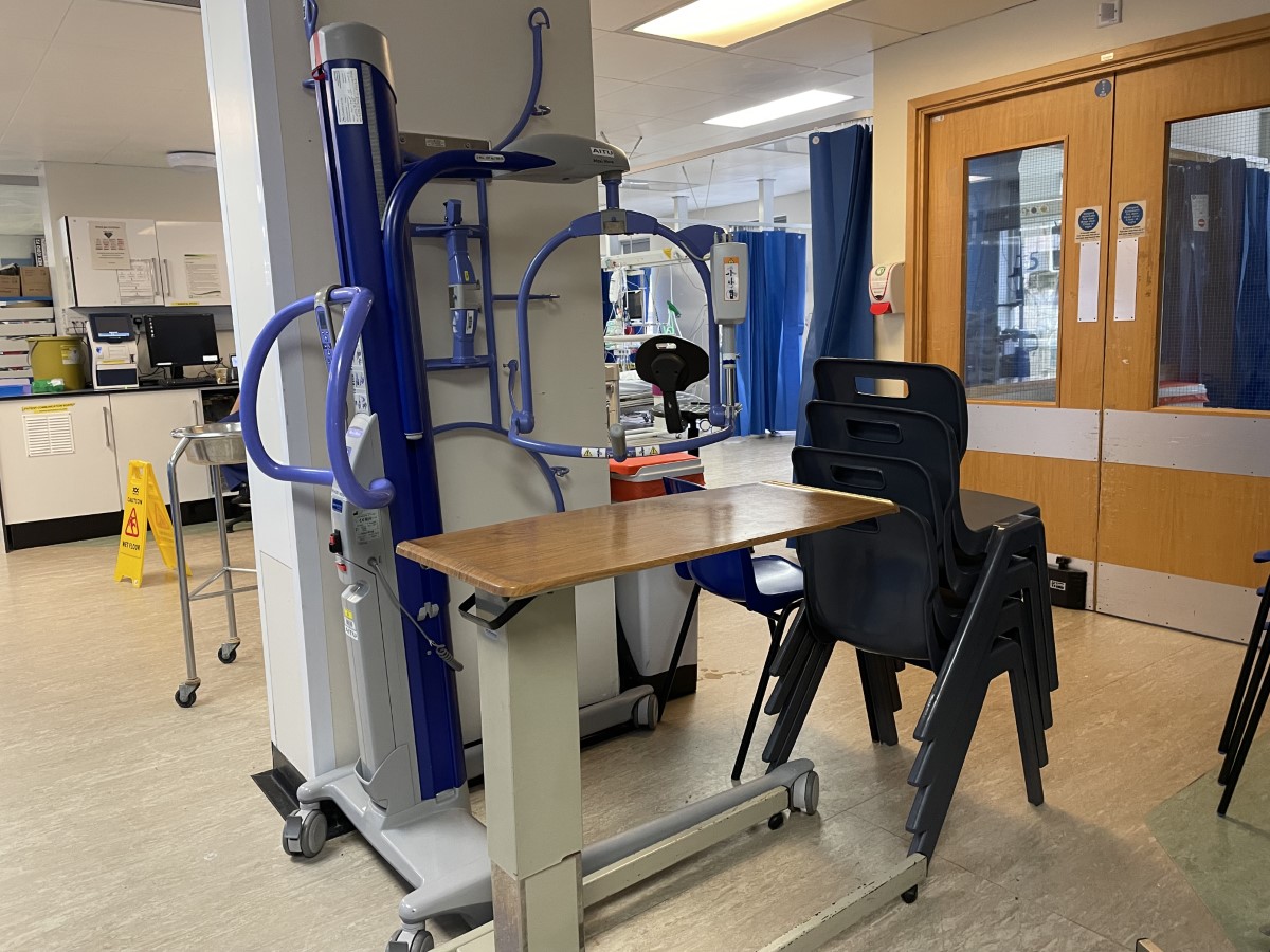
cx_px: 635
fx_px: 954
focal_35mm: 26
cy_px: 476
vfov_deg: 53.1
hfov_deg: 67.3
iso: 200
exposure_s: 1/50
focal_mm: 4.2
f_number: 1.6
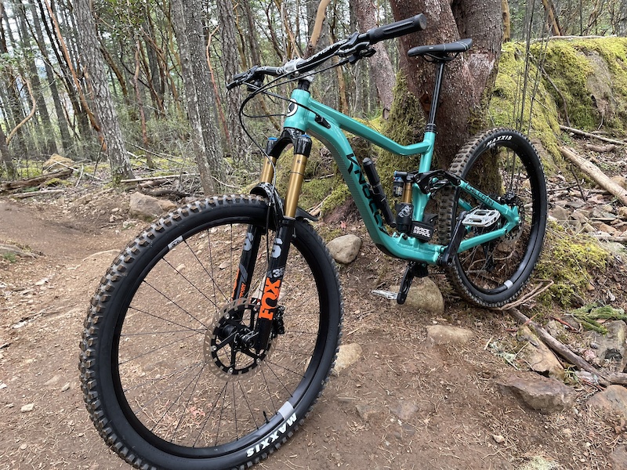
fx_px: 471
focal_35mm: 26
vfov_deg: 53.1
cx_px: 314
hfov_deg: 67.3
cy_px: 235
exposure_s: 1/121
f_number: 1.6
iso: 64
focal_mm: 4.2
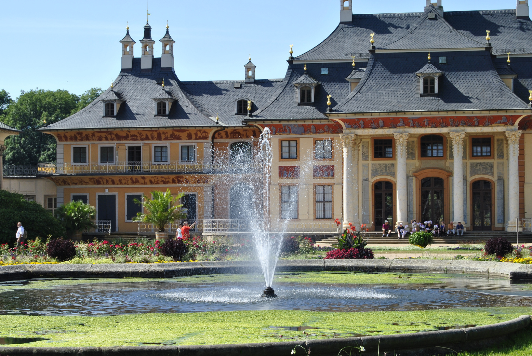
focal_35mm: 86
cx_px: 264
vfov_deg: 16.0
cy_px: 182
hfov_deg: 23.7
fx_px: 1265
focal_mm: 55
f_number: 10
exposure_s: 1/200
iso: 200
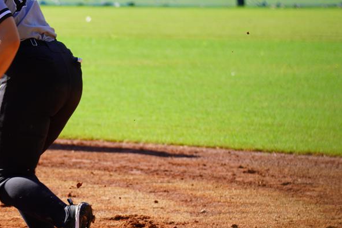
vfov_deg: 3.0
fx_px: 4385
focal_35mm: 462
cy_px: 95
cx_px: 92
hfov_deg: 4.5
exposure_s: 1/320
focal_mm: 177
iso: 200
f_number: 5.6
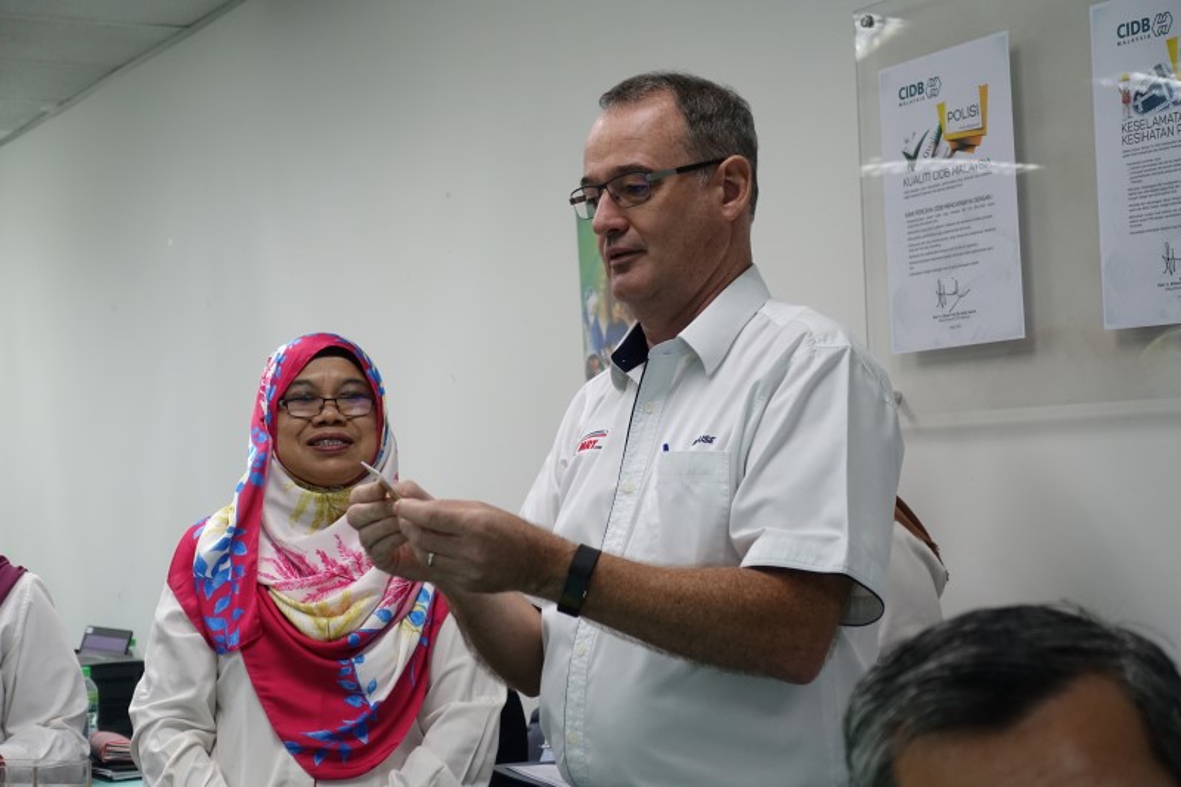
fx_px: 2230
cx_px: 590
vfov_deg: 20.0
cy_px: 394
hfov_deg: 29.7
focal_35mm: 68
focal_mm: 25
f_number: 2.8
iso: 640
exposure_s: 1/80
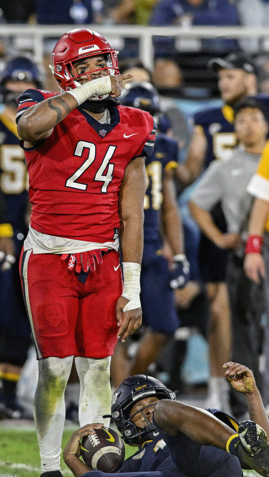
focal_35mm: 420
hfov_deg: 2.9
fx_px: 5323
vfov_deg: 5.1
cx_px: 137
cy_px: 238
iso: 6400
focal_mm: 400
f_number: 4
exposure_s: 1/2000
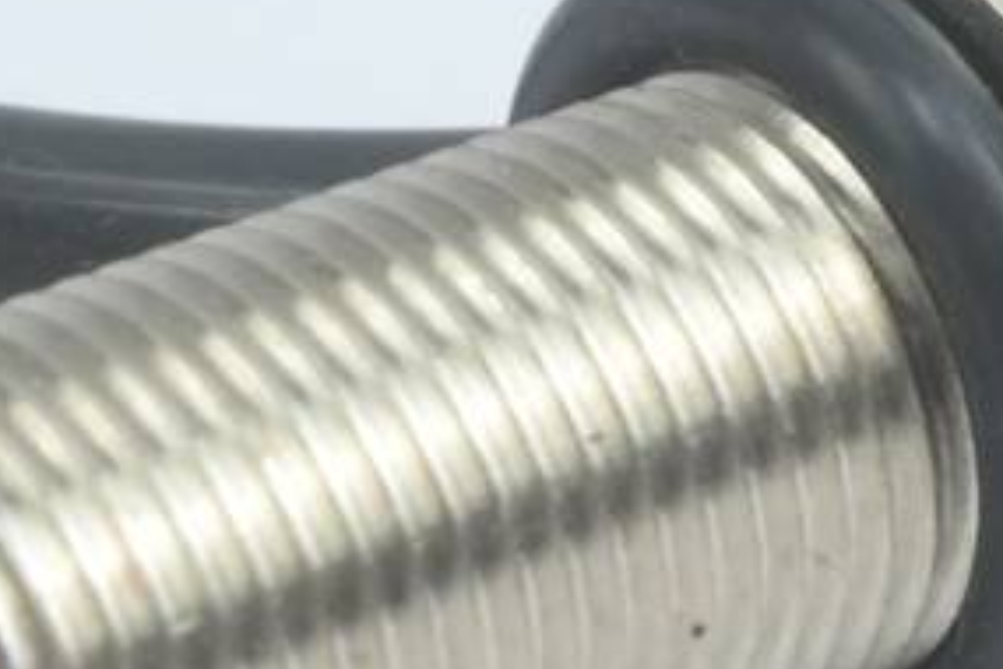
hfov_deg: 6.4
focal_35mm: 318
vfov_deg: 4.3
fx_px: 8859
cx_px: 1190
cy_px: 289
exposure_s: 1/60
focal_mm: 28
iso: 800
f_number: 11
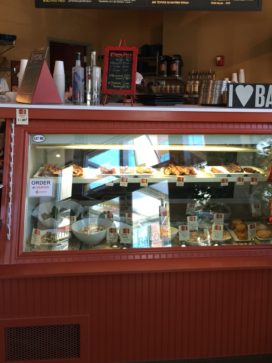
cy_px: 136
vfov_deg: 49.6
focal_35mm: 37
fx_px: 388
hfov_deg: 38.6
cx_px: 159
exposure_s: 1/15
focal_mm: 4.15
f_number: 2.2
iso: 40
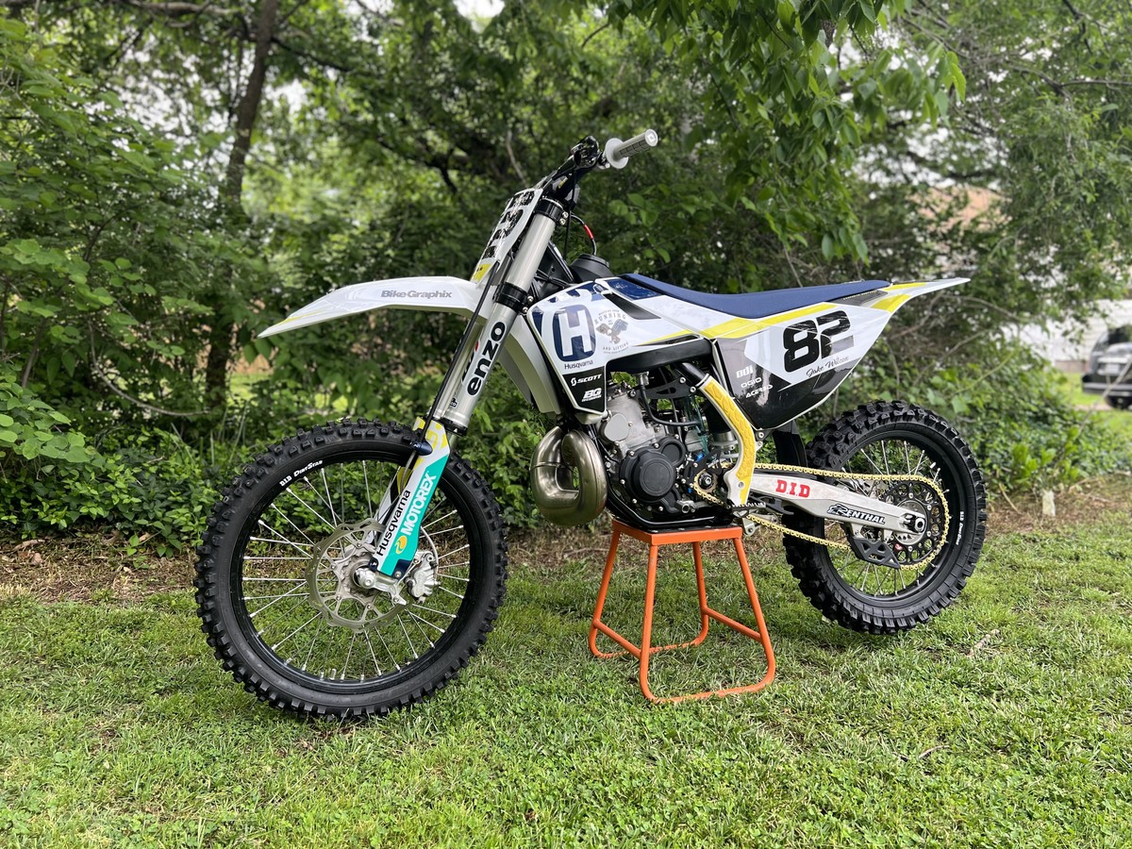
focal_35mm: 26
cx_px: 566
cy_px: 424
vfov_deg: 53.1
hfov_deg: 67.3
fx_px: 850
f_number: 1.5
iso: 50
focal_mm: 5.7
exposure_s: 1/162
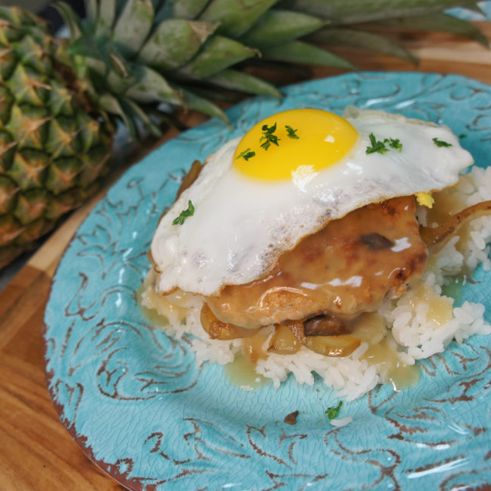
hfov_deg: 38.3
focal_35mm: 44
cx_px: 224
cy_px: 245
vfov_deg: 38.3
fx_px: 706
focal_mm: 22
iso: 200
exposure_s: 1/50
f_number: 4.5
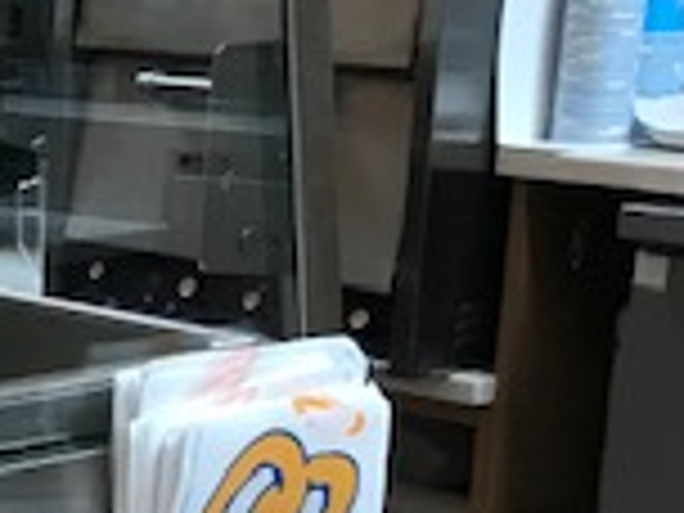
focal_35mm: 118
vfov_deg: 12.5
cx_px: -734
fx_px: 2332
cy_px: 472
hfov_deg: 13.8
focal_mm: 3.99
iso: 25
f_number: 1.8
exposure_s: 1/40
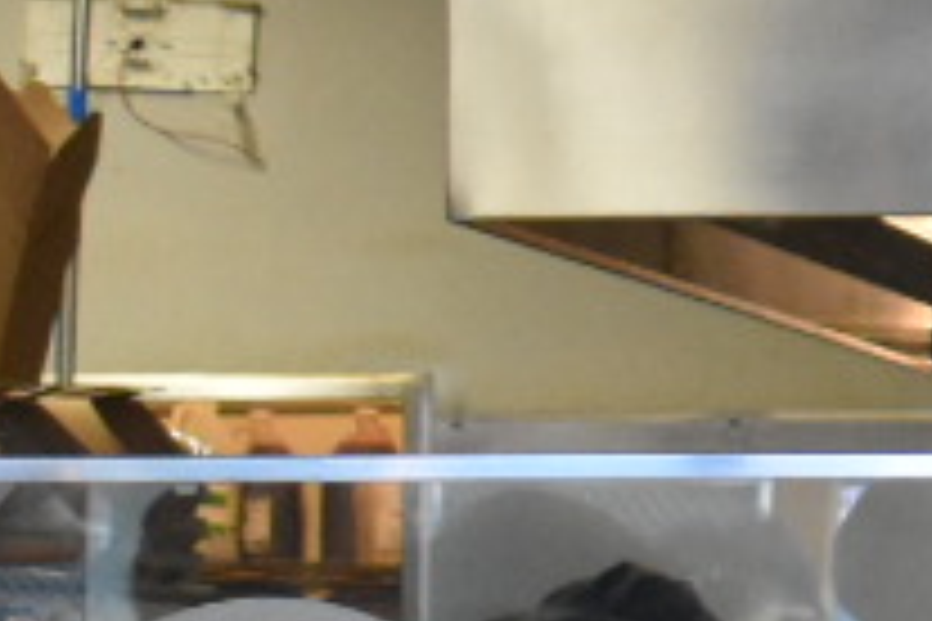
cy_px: 256
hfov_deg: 6.5
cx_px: 2647
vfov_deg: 4.7
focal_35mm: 294
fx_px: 7609
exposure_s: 1/125
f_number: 4
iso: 2800
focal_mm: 25
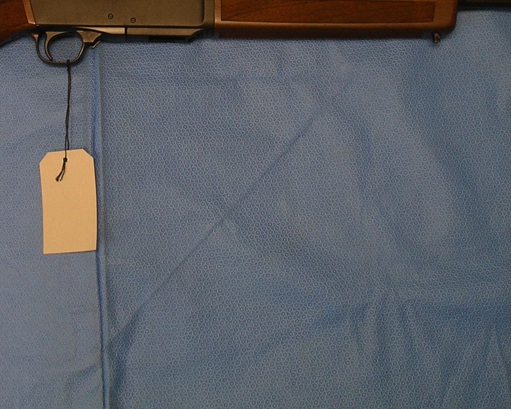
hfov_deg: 25.8
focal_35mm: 73
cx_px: 134
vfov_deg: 20.5
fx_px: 1104
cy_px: 28
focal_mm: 7.8
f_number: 2.8
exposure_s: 1/40
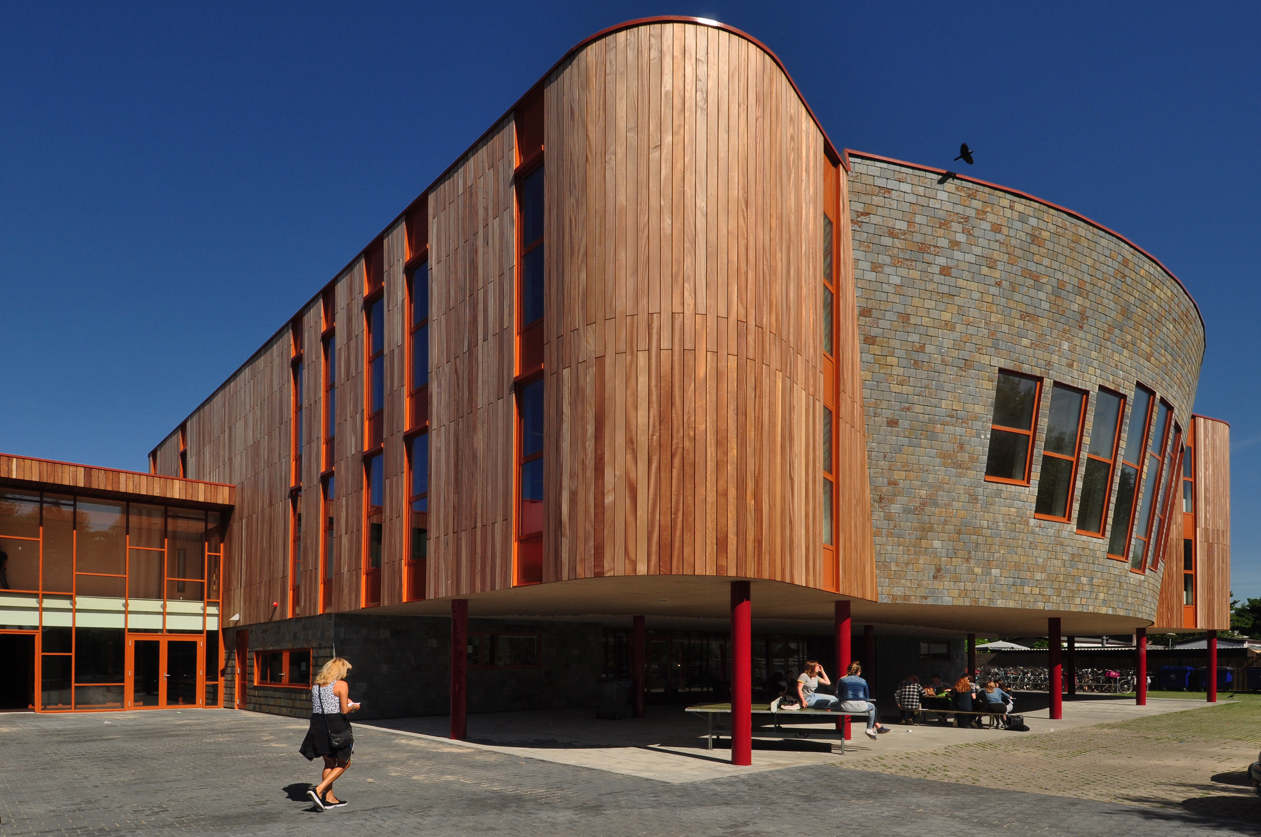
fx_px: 630
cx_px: 630
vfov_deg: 67.2
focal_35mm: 18
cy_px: 418
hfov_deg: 90.1
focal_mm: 12
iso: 200
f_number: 11
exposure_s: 1/500
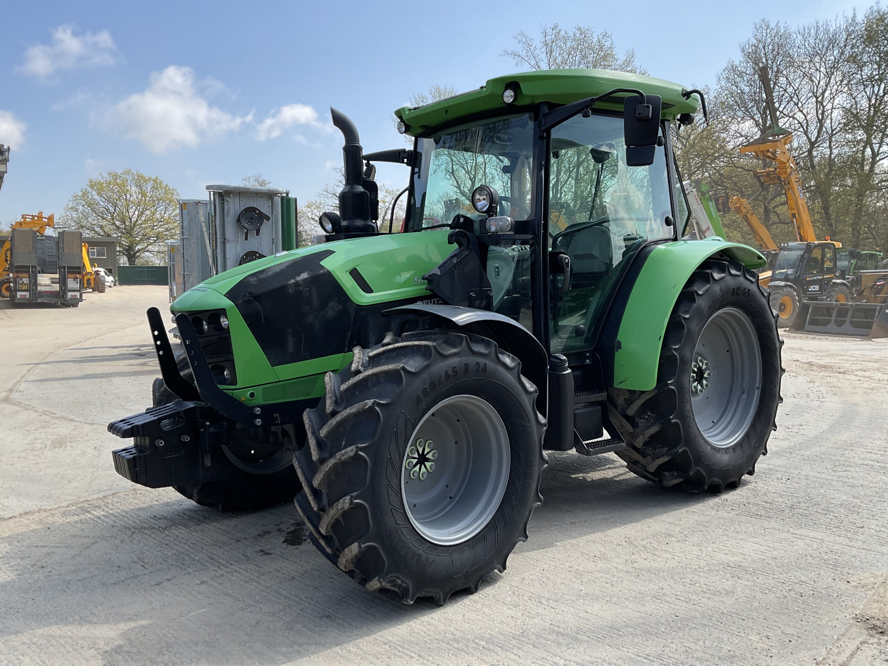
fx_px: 744
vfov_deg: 48.2
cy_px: 333
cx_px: 444
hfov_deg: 61.7
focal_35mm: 29
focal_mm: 3
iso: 16
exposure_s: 1/1098
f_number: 1.8
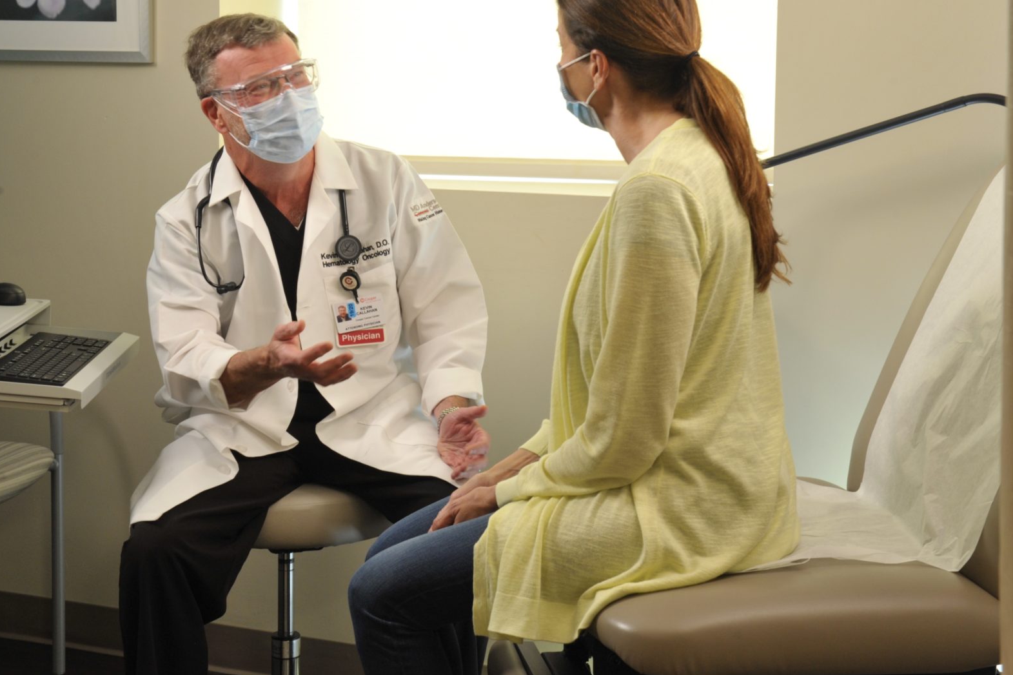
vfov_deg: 18.6
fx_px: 2053
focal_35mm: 73
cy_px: 244
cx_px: 427
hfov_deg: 27.7
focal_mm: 56
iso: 1000
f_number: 9
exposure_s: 1/13
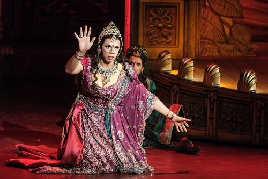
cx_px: 134
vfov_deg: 6.5
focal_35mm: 210
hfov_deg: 9.8
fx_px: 1563
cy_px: 90
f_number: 2.8
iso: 10000
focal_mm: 140
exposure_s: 1/250
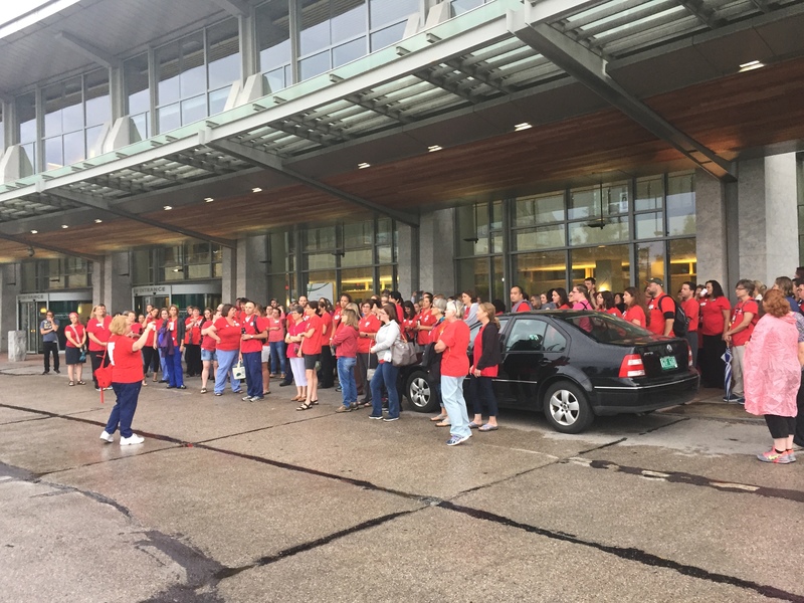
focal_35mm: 29
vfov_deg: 48.2
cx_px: 402
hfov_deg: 61.7
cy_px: 302
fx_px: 674
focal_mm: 4.15
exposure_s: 1/30
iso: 50
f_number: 2.2
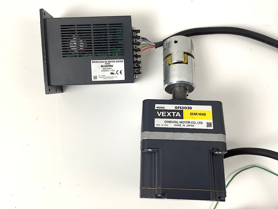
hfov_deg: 58.3
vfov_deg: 45.4
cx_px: 139
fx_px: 249
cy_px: 104
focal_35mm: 31
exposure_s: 1/50
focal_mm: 3.3
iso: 50
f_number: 2.4
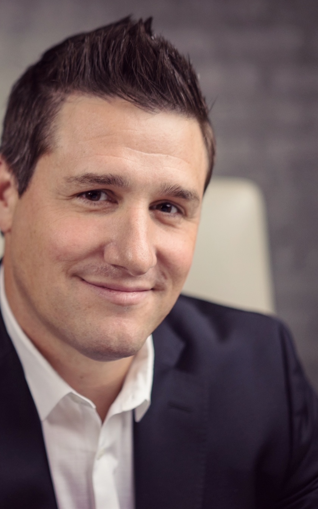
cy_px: 253
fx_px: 1178
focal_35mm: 85
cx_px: -11
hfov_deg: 15.1
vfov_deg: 24.4
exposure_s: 1/1000
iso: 500
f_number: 2
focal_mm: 55
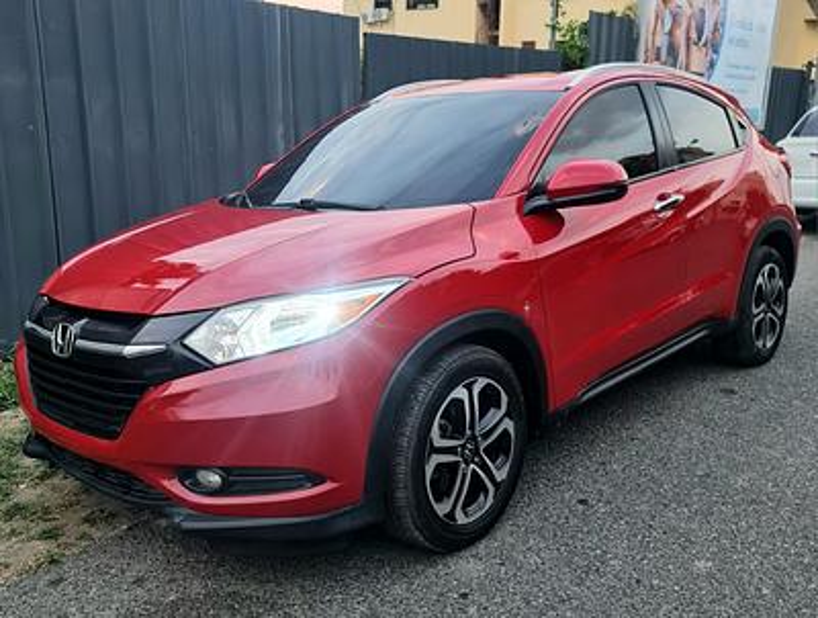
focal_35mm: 25
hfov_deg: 69.3
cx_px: 409
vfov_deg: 55.1
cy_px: 309
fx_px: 592
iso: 80
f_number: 1.8
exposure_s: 1/120
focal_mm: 7
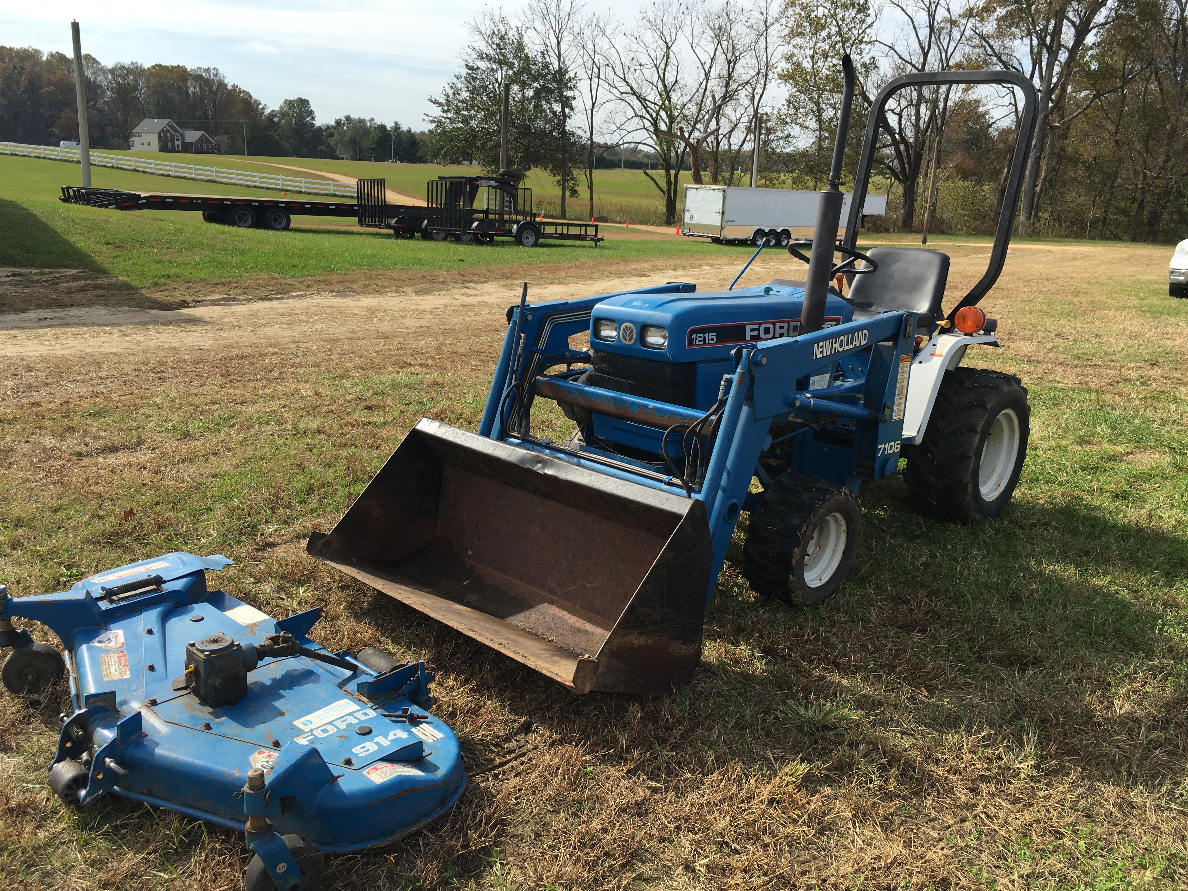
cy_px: 446
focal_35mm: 29
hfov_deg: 61.7
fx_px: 995
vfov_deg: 48.2
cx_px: 594
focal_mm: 4.15
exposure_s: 1/999
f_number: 2.2
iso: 25
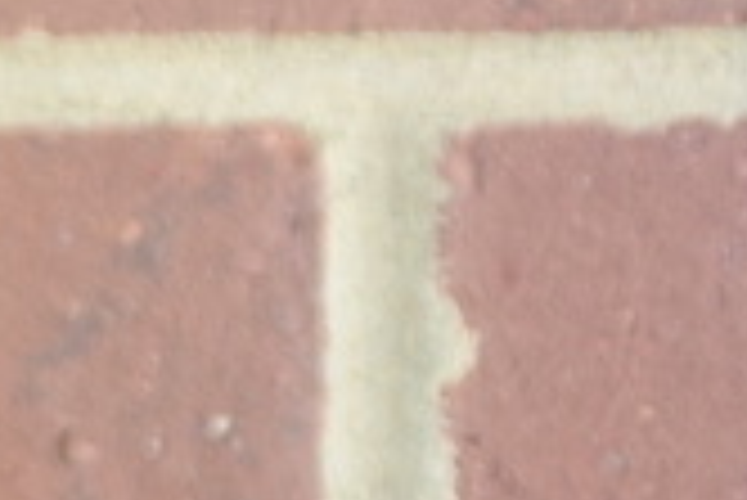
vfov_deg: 2.4
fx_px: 11838
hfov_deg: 3.5
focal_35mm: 570
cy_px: 869
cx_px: -1674
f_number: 5
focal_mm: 58
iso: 560
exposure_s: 1/60
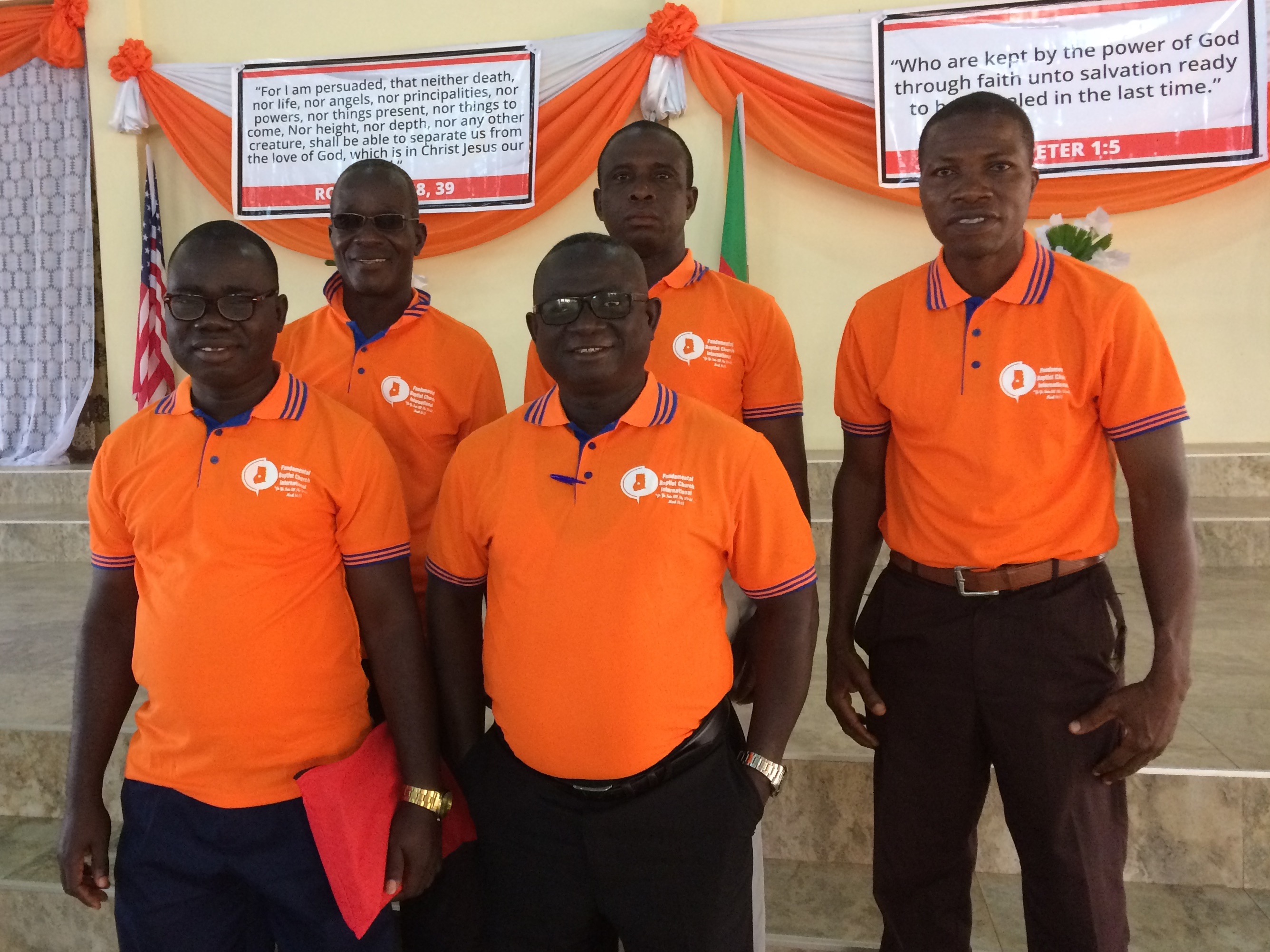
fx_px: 1064
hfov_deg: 61.7
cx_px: 635
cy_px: 476
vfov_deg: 48.2
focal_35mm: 29
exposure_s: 1/33
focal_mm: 4.15
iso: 250
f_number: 2.2
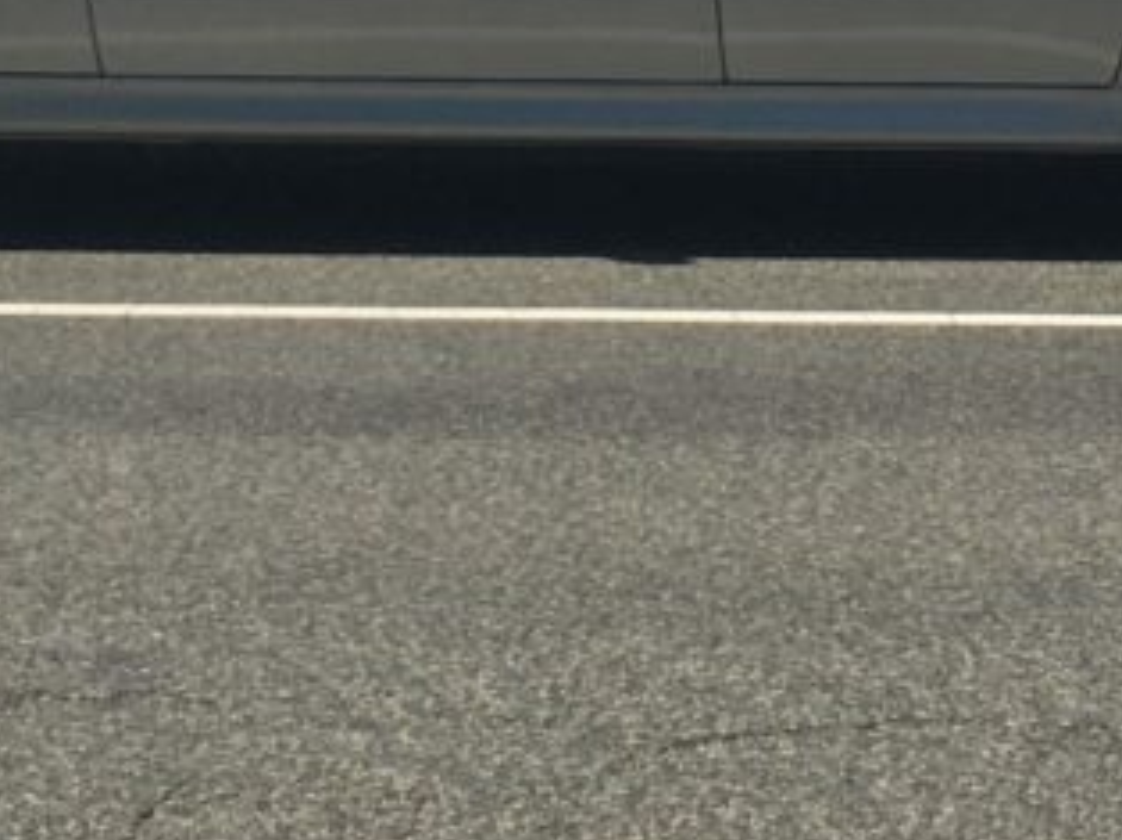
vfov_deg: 10.3
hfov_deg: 13.9
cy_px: -139
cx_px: 525
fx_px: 4599
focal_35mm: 142
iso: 25
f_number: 2.2
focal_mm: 4.15
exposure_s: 1/1923
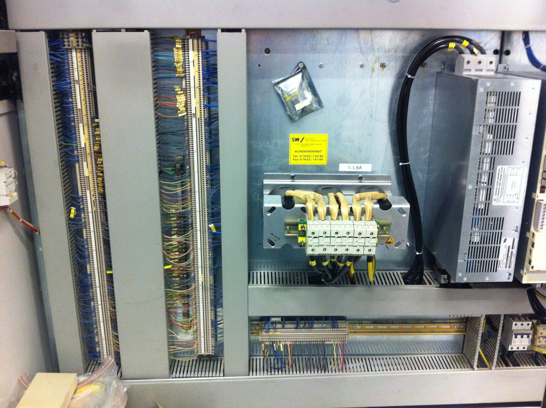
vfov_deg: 40.6
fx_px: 551
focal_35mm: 35
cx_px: 273
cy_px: 204
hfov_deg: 52.7
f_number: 2.8
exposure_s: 1/15
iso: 200
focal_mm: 3.85
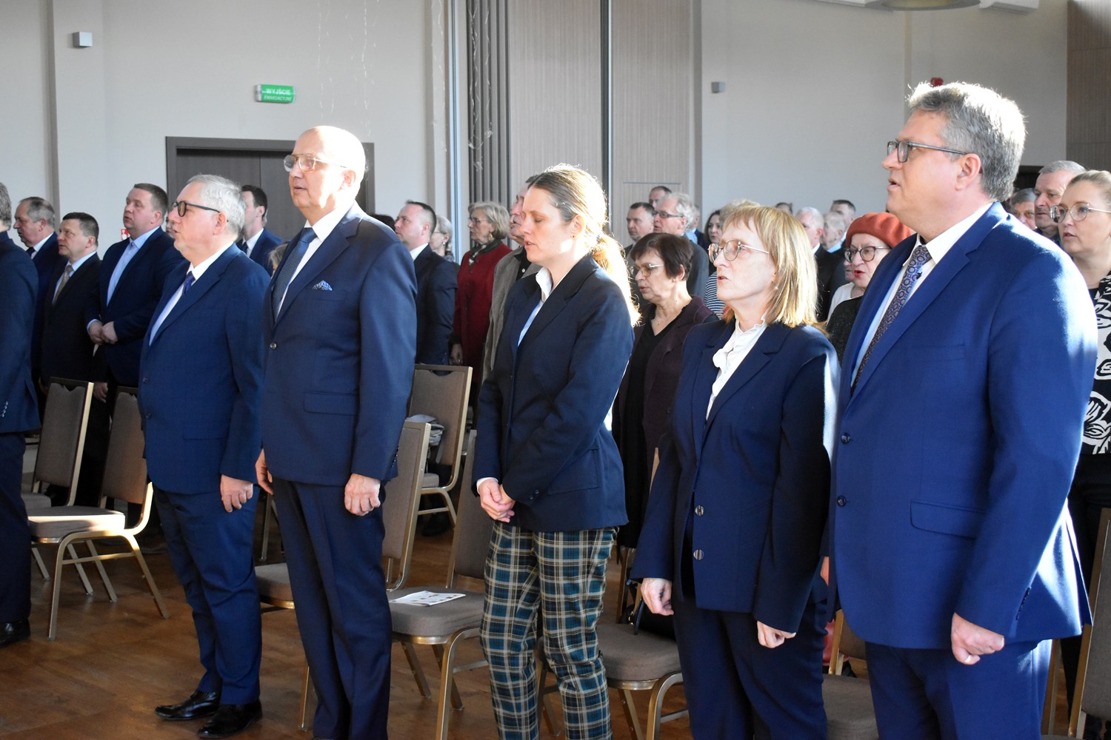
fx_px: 1574
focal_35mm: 51
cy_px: 370
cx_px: 556
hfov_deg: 38.9
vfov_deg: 26.5
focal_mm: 34
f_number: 4.5
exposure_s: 1/125
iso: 3200
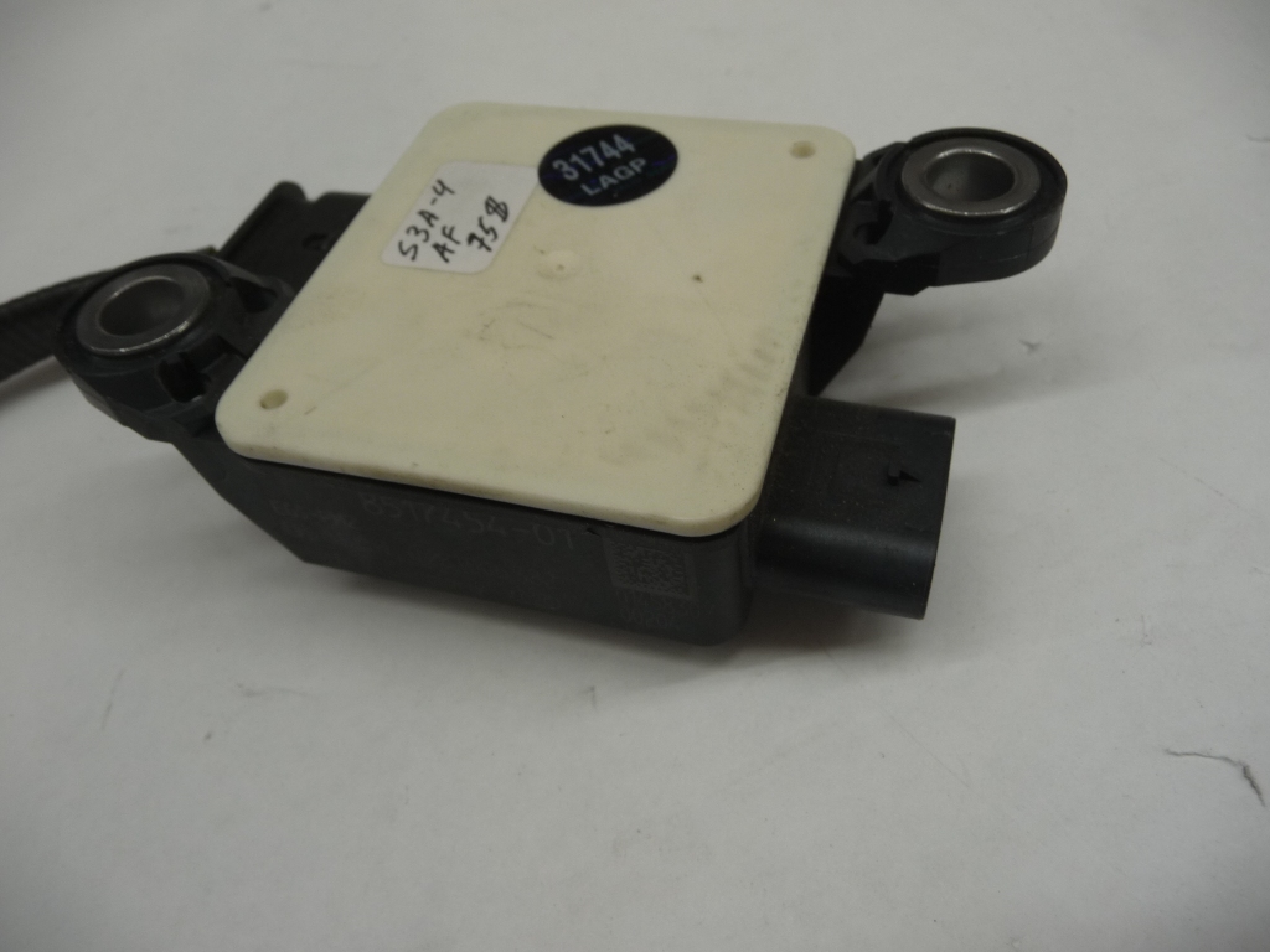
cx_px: 635
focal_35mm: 28
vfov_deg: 49.7
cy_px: 476
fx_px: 1027
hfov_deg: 63.4
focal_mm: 4.7
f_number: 3.3
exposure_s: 1/30
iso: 100
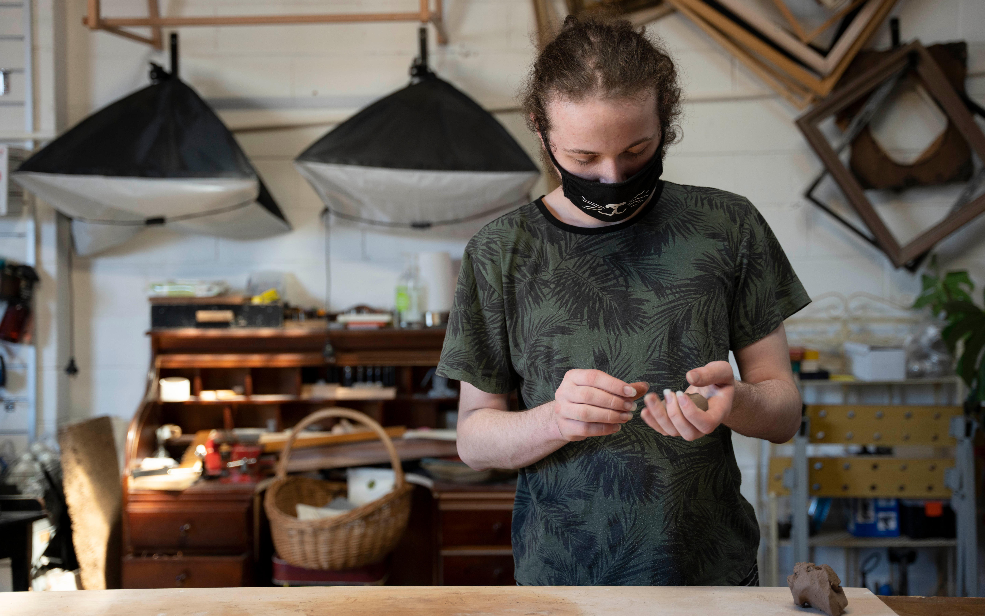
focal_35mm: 46
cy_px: 294
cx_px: 493
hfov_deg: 43.1
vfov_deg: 27.8
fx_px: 1246
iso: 400
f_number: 2.8
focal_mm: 45.4
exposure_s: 1/100
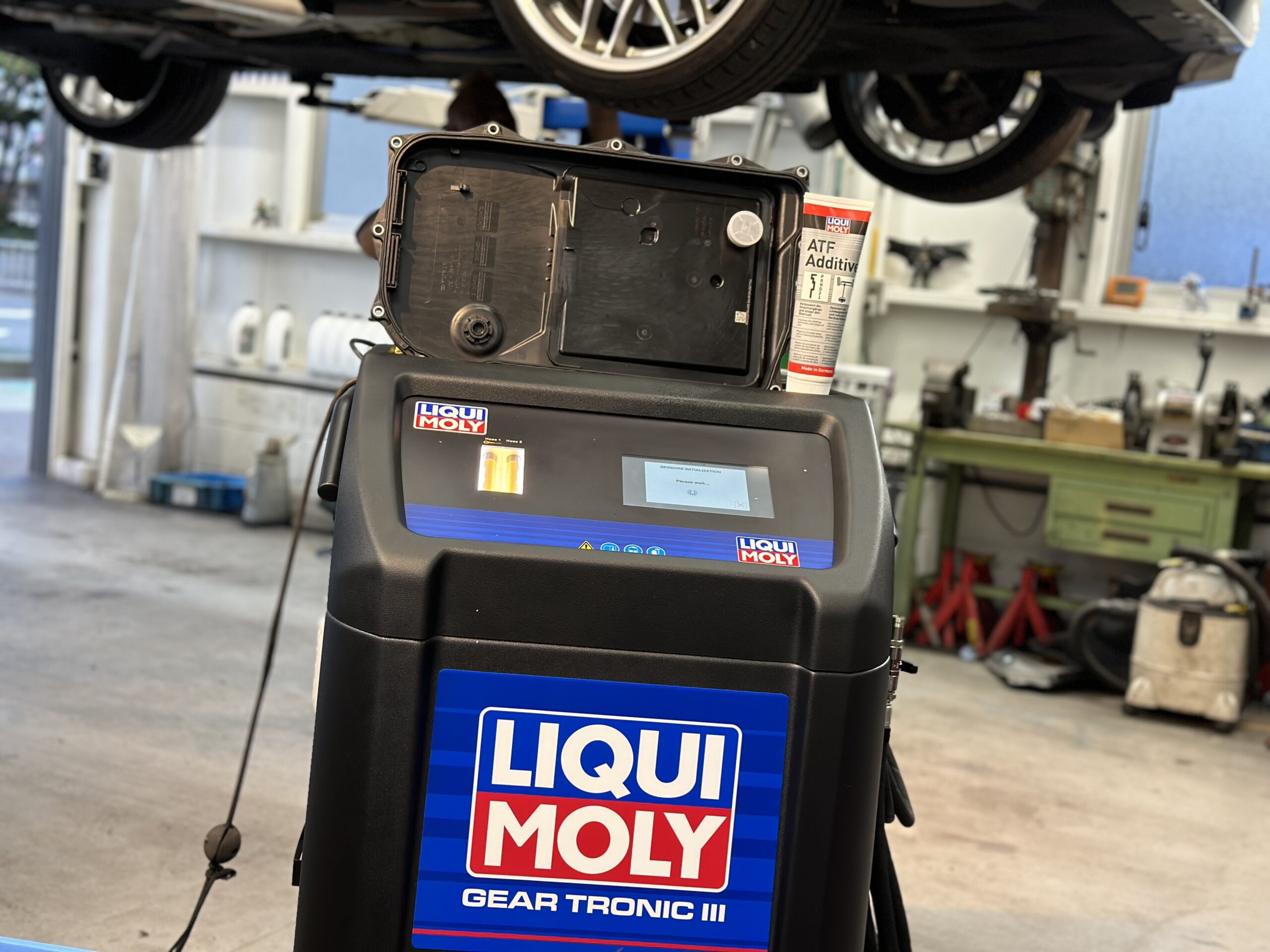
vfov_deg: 30.3
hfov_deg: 39.7
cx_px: 635
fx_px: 1761
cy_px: 476
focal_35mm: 48
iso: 125
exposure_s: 1/60
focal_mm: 6.86
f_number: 1.78
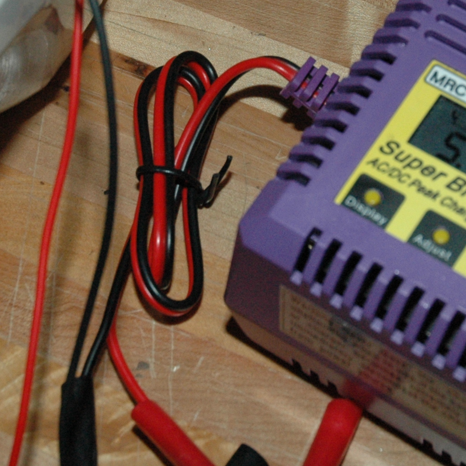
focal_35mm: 122
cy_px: 105
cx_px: 201
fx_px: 1863
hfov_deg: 14.3
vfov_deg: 14.2
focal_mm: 31
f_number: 5.6
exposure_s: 1/60
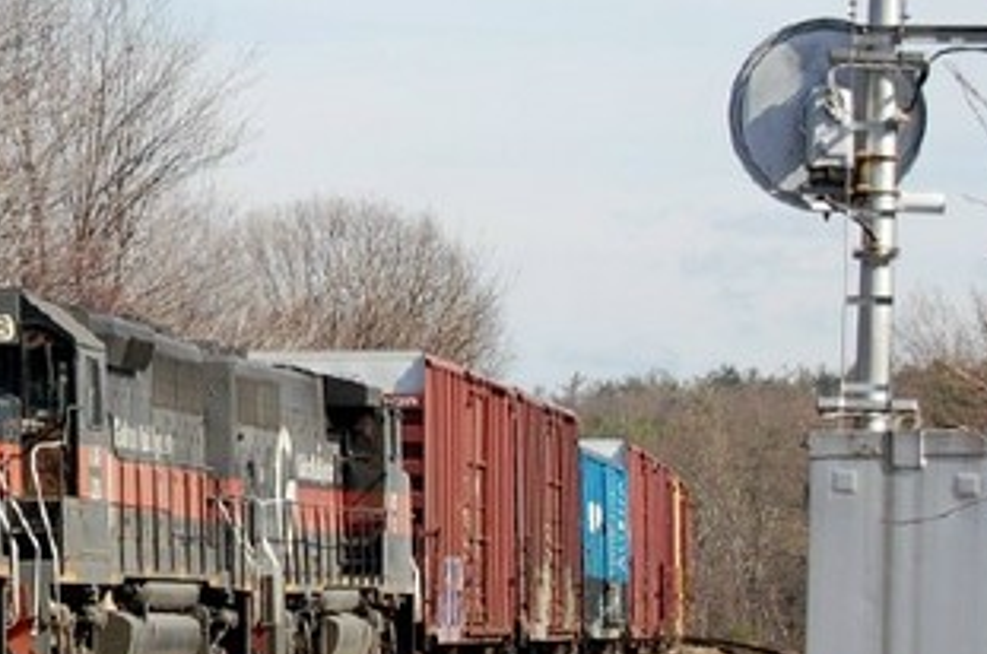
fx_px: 6166
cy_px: 276
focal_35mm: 225
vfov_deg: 6.1
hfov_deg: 9.1
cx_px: -54
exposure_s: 1/320
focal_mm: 55
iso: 200
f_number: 9
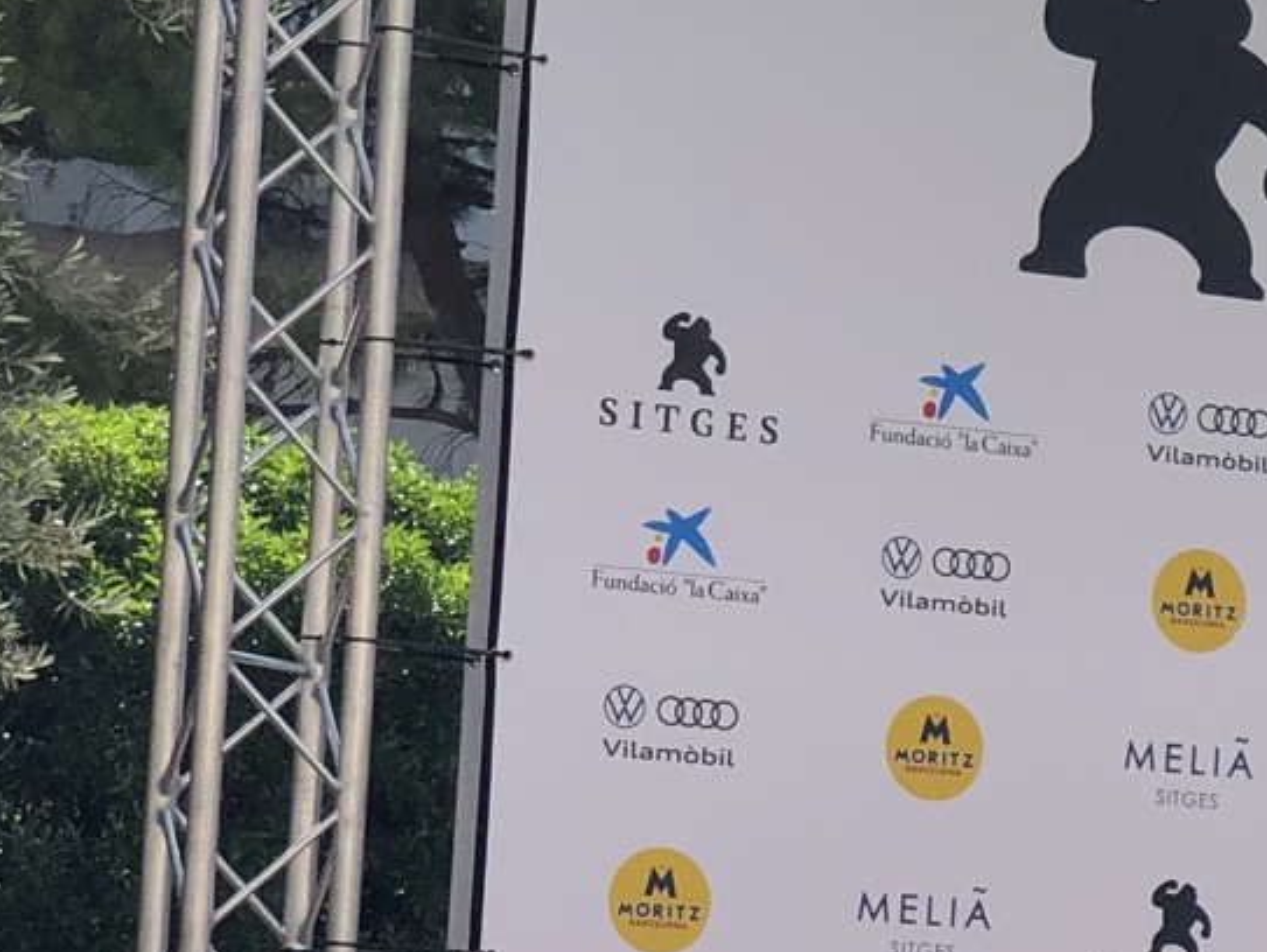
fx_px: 7179
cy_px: 987
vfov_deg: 7.5
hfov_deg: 9.8
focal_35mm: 196
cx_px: 1925
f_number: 2.4
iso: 16
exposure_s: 1/1171
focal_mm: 6
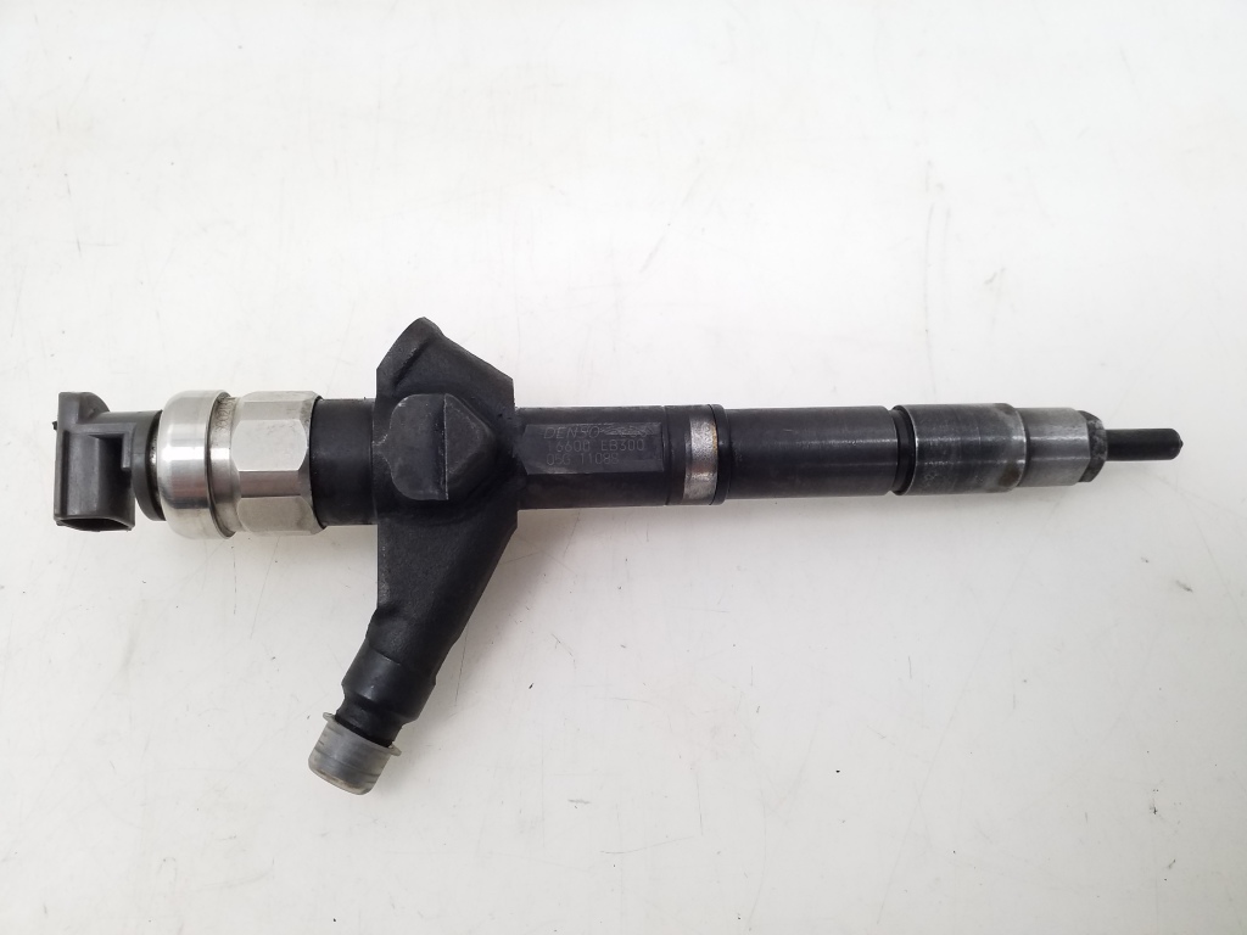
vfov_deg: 51.4
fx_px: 973
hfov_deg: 65.3
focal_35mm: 27
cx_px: 624
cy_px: 468
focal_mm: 3.6
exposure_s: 1/50
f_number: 1.9
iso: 100
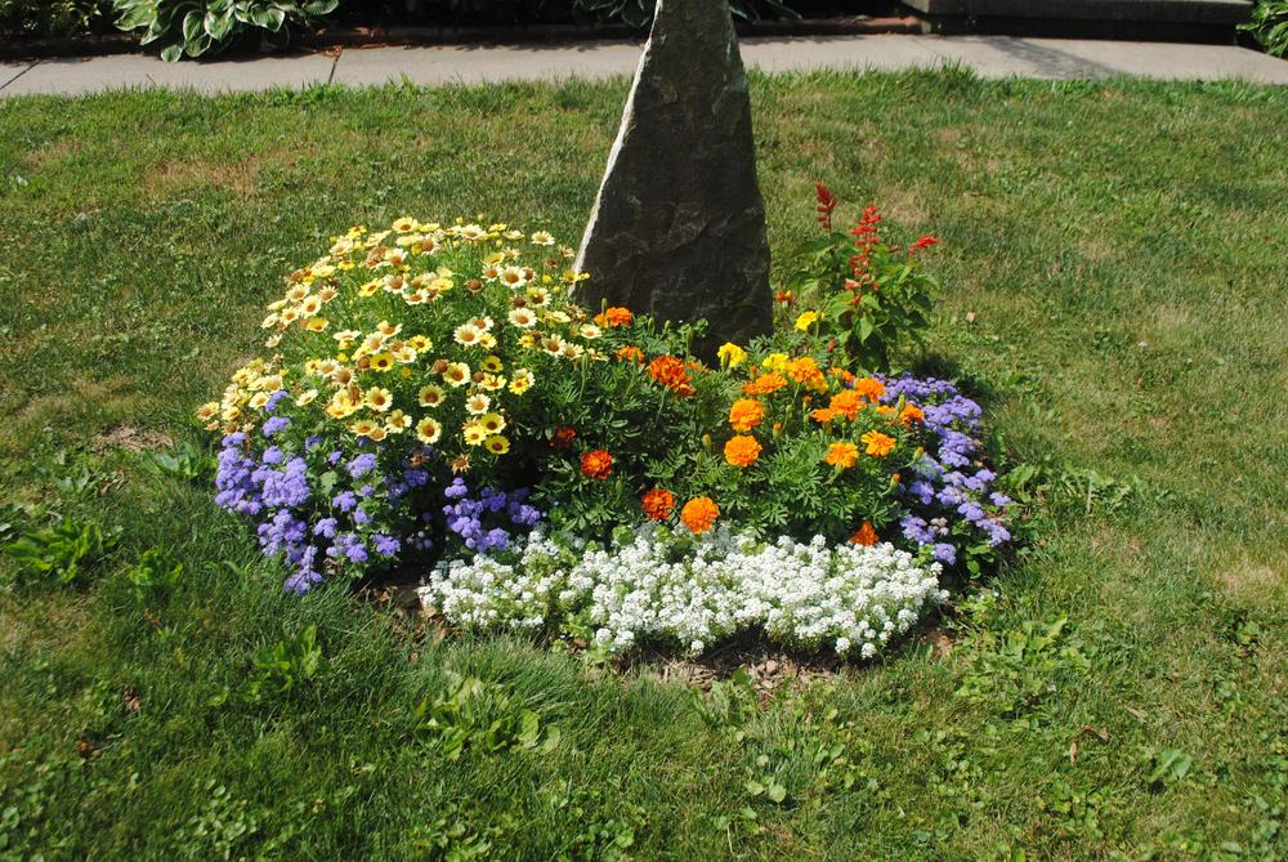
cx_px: 644
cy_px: 431
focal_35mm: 33
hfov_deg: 57.2
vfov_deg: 40.1
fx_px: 1182
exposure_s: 1/250
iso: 100
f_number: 8
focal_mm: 22
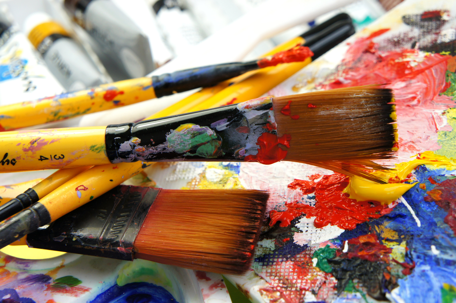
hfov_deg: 28.7
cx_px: 228
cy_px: 152
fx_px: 892
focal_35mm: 70
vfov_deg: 19.3
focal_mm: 47
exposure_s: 1/160
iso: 400
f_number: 7.1
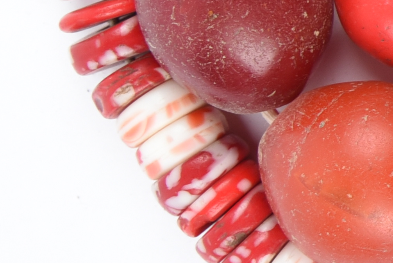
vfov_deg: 4.6
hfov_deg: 6.5
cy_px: -28
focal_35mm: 299
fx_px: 3266
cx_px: 1043
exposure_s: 1/100
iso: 400
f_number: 9
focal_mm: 50
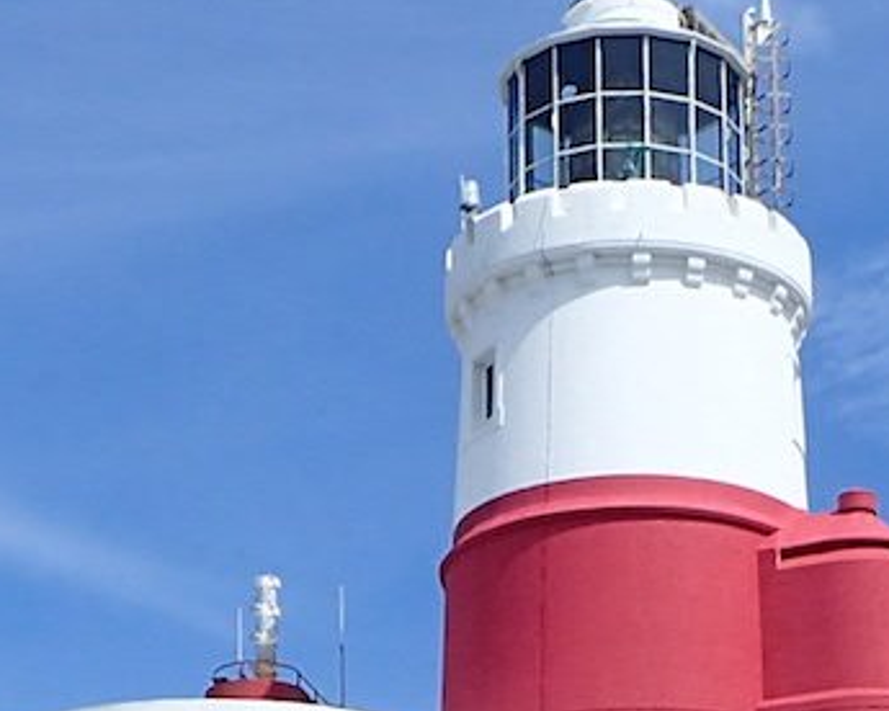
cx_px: 719
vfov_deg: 11.2
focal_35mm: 136
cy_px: 814
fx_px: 3578
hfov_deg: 14.1
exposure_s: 1/250
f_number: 8
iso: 100
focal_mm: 4.5
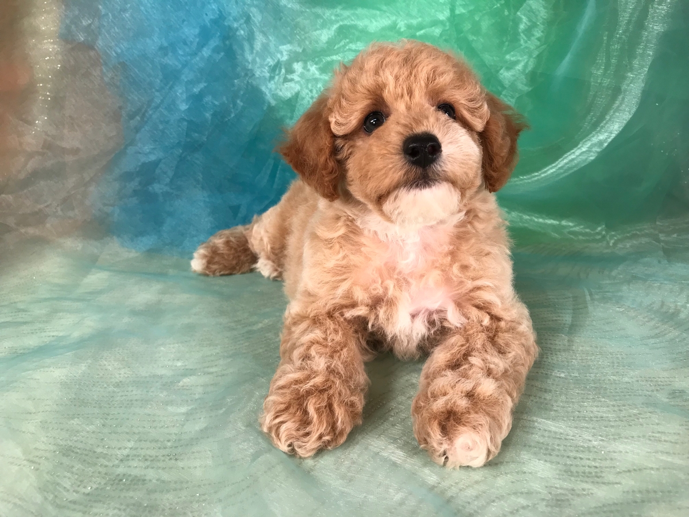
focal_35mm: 28
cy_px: 258
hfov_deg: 63.4
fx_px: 557
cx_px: 344
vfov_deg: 49.7
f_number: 1.8
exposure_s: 1/120
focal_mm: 3.99
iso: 40
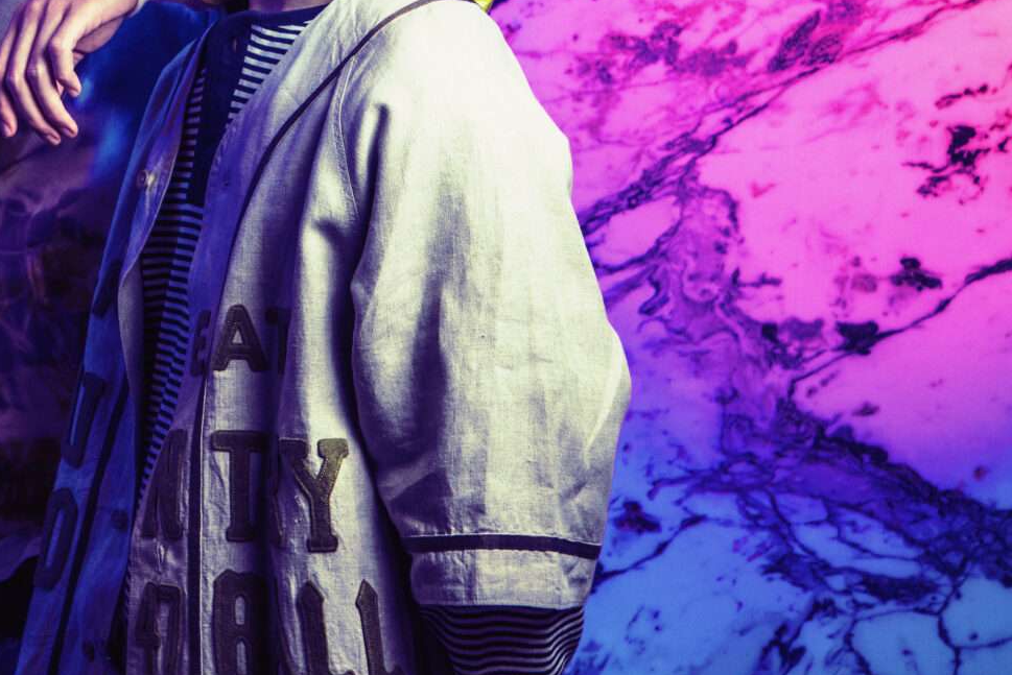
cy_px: -2
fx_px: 4162
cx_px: 27
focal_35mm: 148
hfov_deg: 13.7
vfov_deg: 9.2
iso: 100
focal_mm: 70
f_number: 11
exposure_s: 1/125
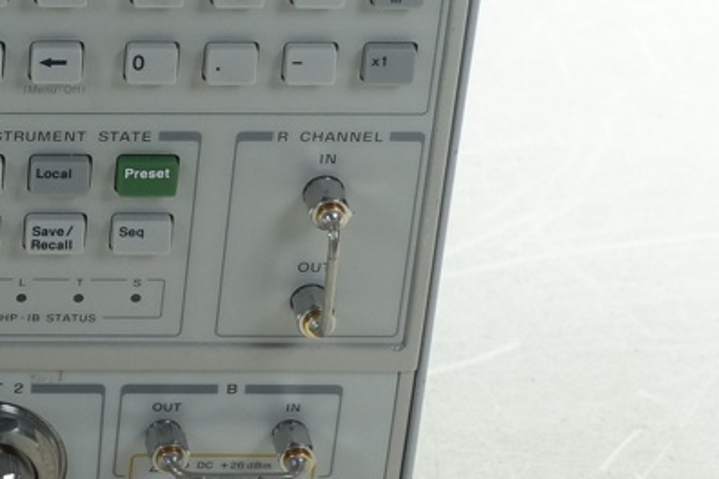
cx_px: -559
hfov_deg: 10.6
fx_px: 3635
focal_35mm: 182
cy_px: -175
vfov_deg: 7.4
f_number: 2.8
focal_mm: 16.39
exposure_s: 1/80
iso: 125
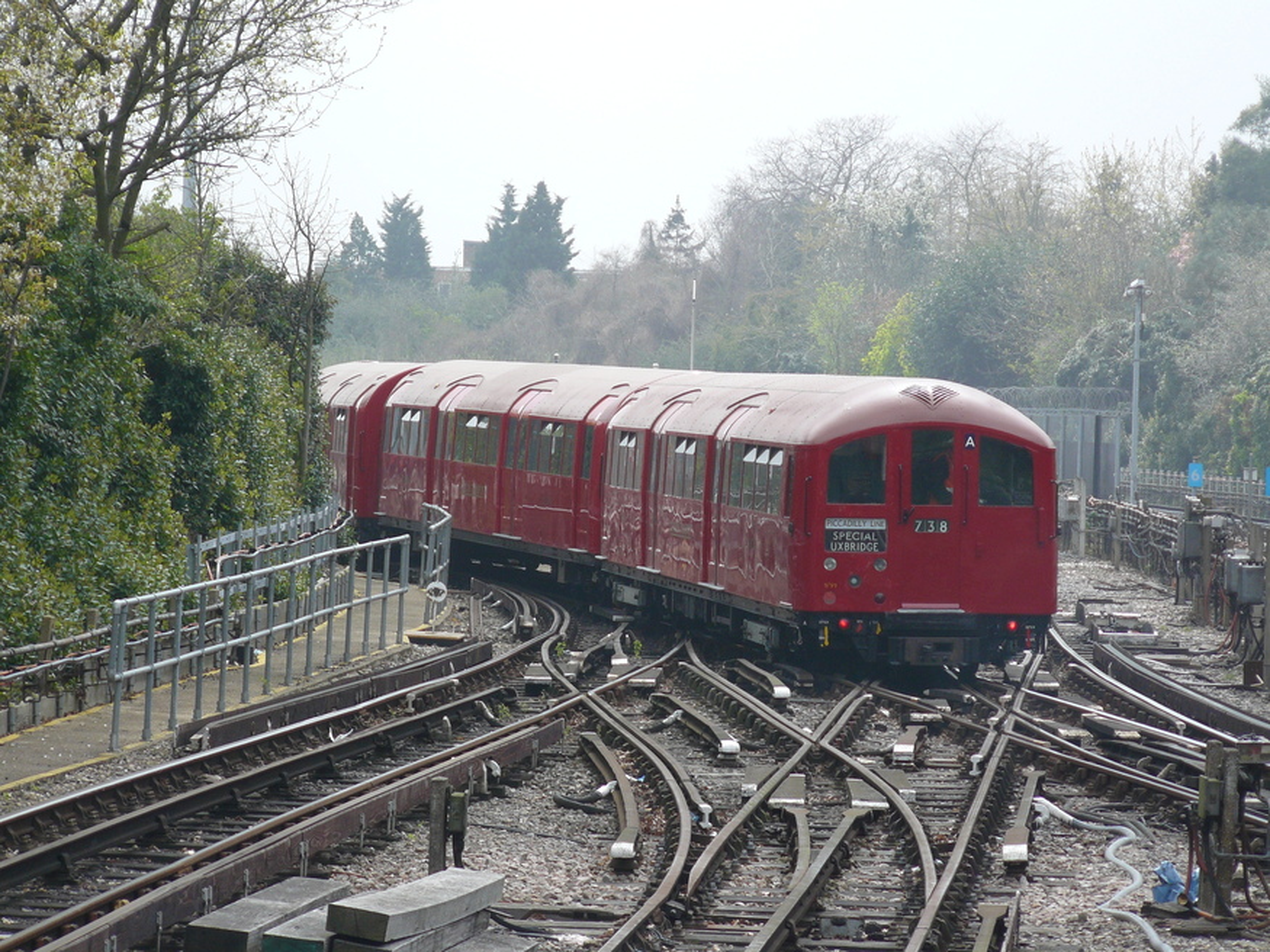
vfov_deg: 8.3
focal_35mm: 178
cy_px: 476
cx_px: 635
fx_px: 6530
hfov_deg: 11.1
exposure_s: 1/500
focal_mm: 29.7
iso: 100
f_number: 3.3
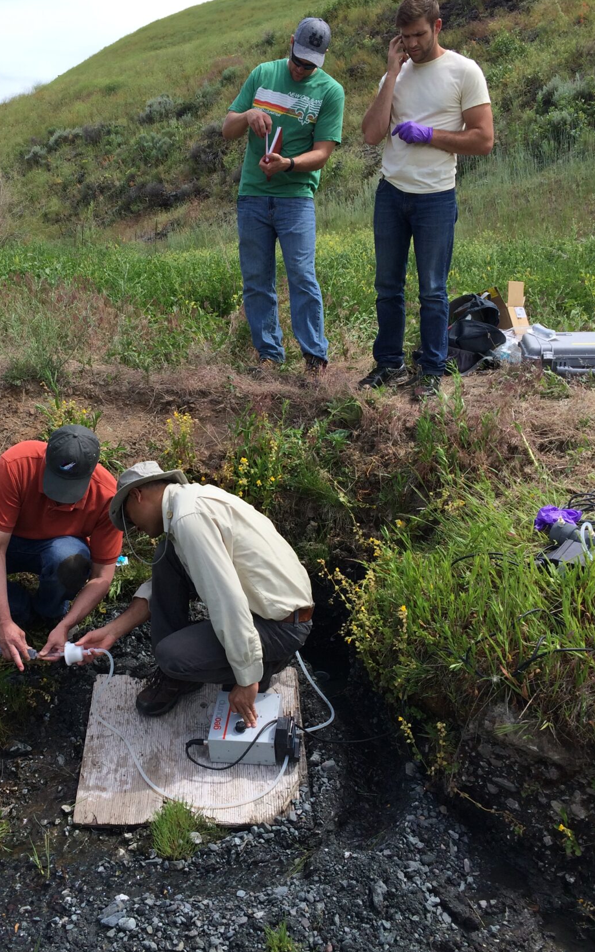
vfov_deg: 52.7
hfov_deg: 34.0
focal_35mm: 37
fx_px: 960
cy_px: 468
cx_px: 182
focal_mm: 4.12
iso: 32
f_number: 2.2
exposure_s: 1/1325
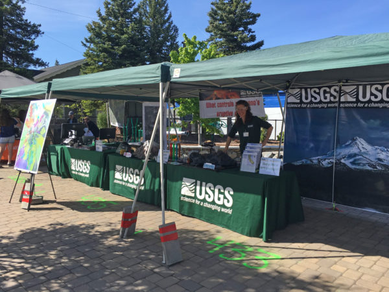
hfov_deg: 61.7
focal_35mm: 29
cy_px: 146
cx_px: 194
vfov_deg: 48.2
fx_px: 326
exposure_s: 1/999
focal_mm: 4.15
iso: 25
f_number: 2.2
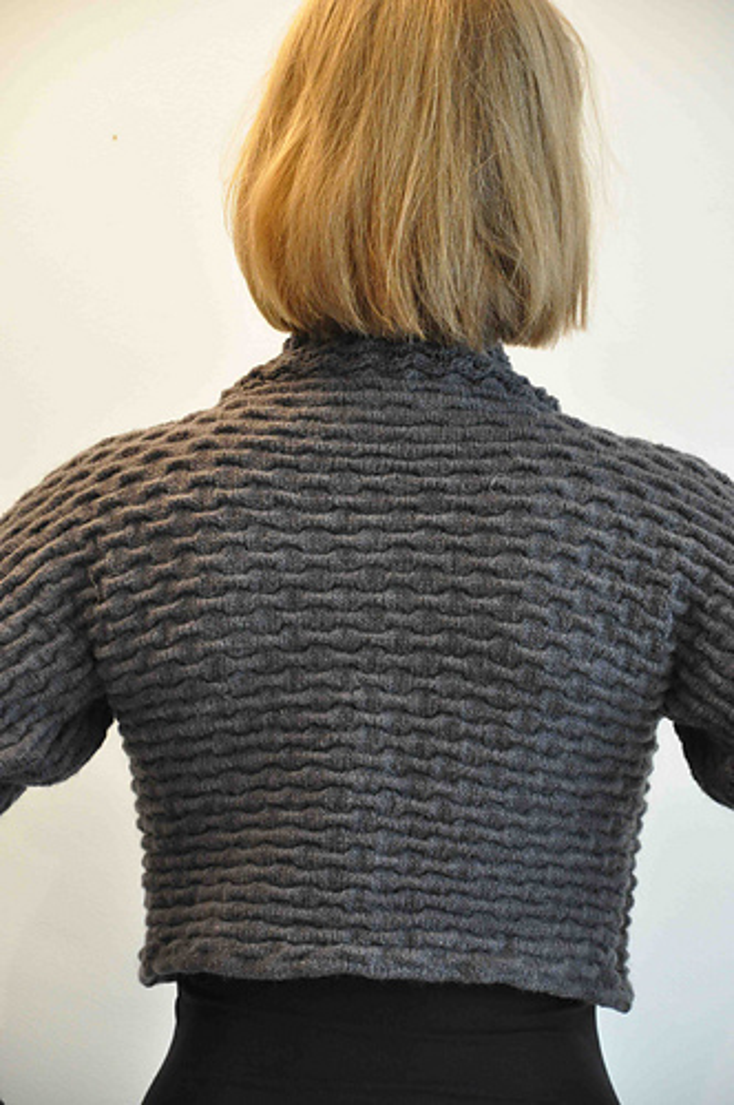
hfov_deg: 10.1
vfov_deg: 15.2
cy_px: 552
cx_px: 367
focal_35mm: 135
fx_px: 4140
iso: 2000
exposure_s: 1/30
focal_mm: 90
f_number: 5.6
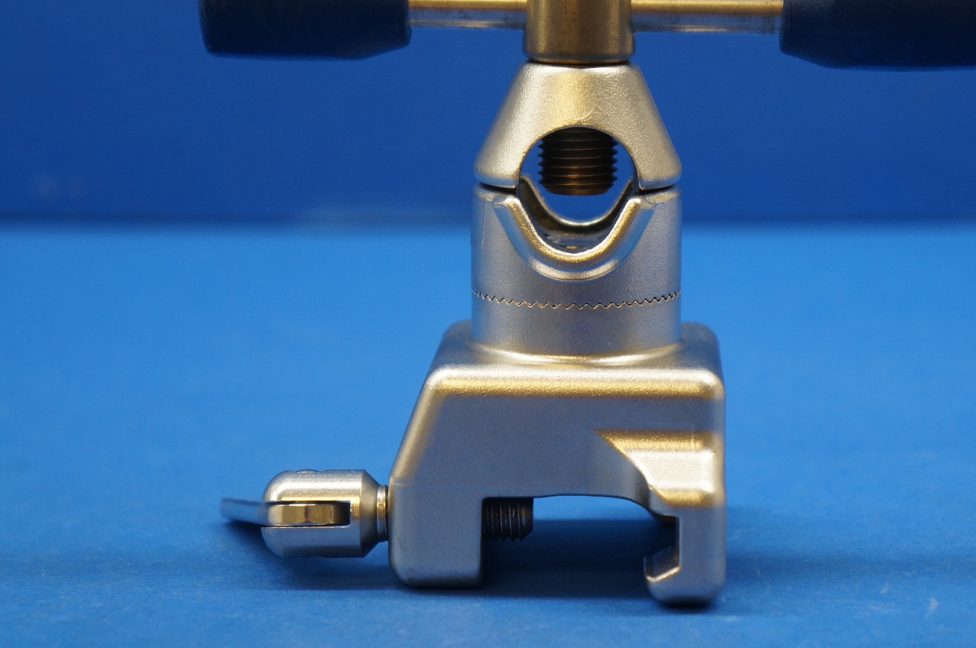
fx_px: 2545
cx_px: 586
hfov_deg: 21.7
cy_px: 282
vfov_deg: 14.5
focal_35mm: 94
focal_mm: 50
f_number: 5
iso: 400
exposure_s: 1/60
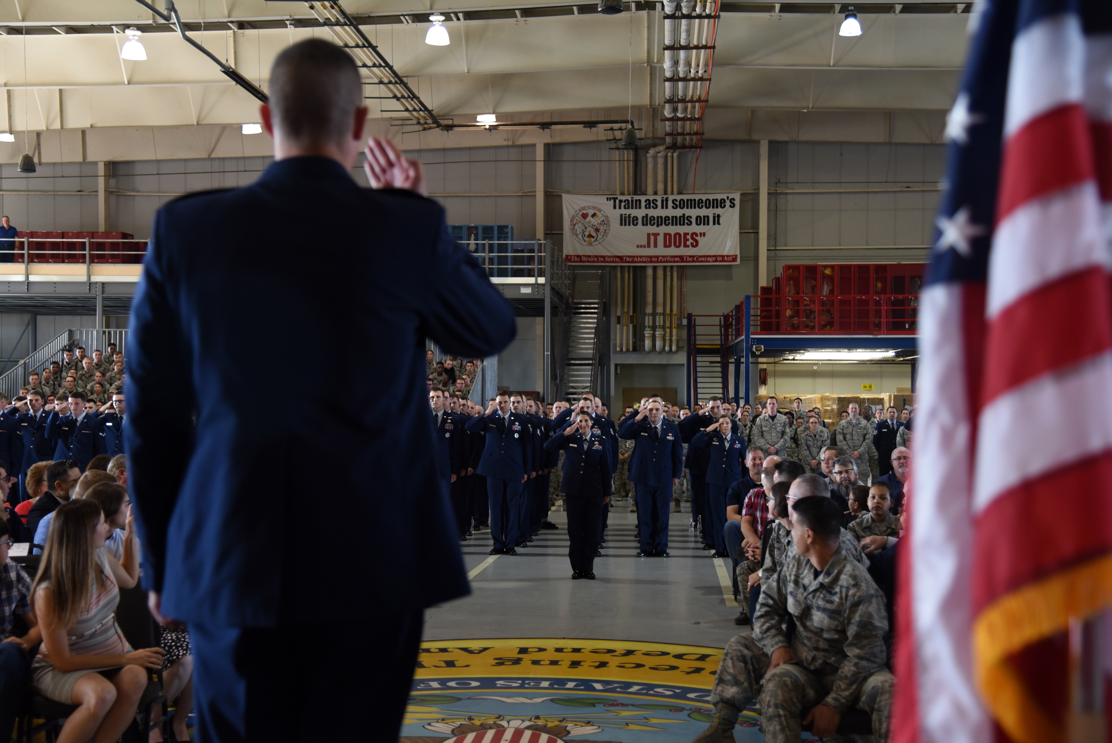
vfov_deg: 27.0
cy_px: 372
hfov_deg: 39.6
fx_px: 1545
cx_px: 556
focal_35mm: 50
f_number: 4
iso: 1250
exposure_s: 1/80
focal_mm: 50
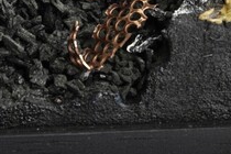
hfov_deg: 9.6
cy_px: -159
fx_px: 1373
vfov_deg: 6.2
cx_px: 82
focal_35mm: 214
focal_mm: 50
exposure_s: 1/125
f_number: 16
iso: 100
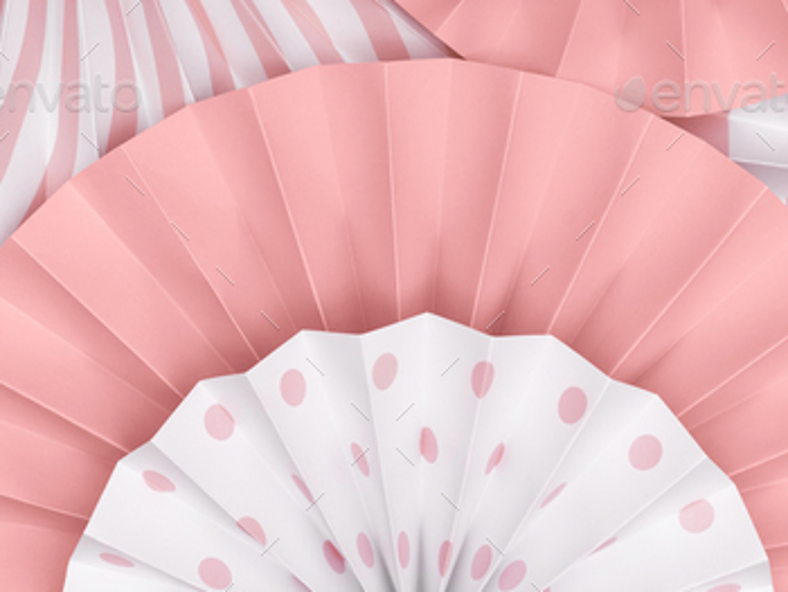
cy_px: 199
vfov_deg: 16.6
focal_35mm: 89
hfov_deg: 22.0
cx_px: 371
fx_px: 2027
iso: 125
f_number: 7.1
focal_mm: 55
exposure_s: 1/125
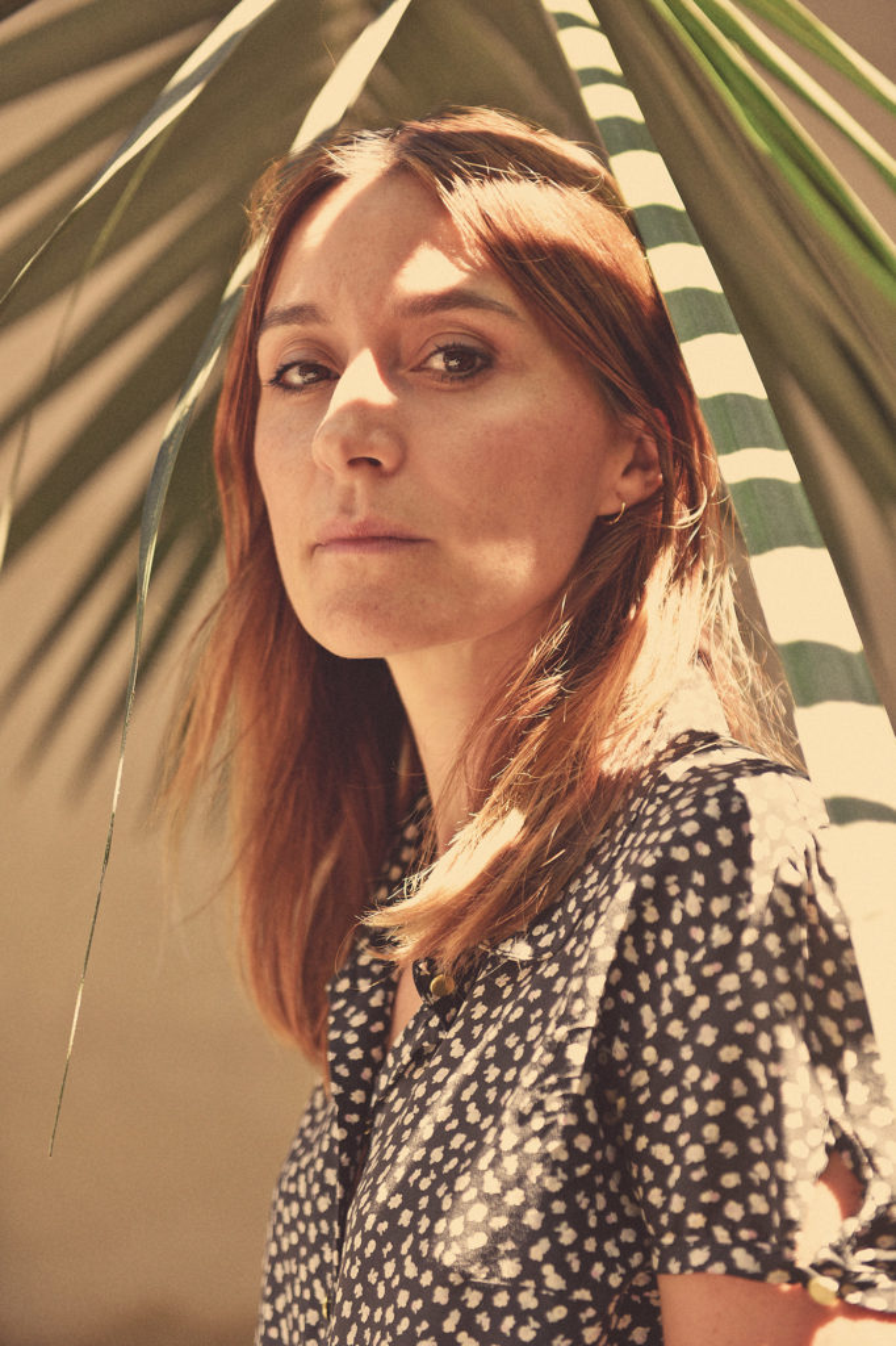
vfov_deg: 28.9
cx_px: 448
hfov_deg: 19.4
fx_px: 2615
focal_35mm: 70
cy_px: 673
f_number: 3.2
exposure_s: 1/160
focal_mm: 70
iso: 90
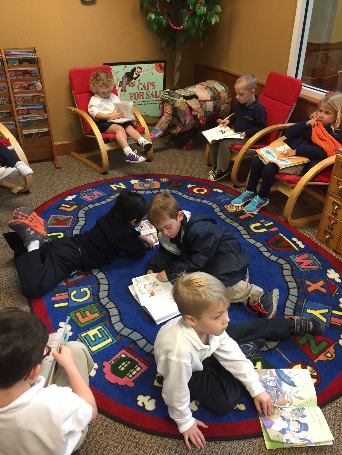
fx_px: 382
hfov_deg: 48.2
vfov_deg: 61.7
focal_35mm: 29
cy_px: 228
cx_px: 171
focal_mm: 4.15
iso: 100
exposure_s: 1/30
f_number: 2.2
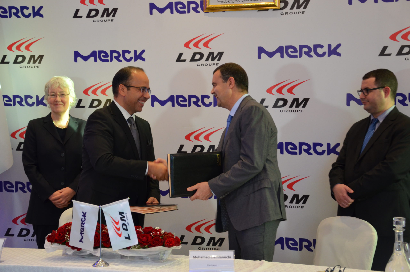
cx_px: 205
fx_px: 852
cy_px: 136
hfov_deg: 27.0
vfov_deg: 18.1
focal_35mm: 75
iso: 1000
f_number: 5
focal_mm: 50
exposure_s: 1/30
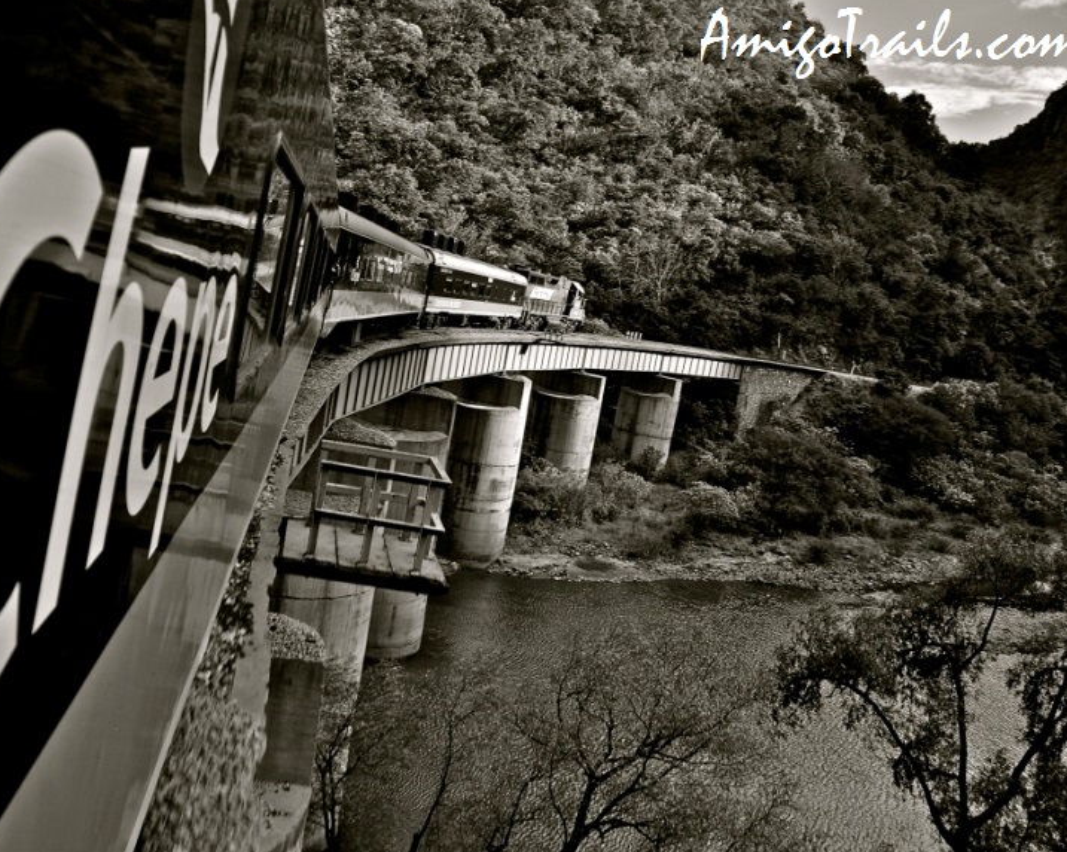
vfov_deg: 47.1
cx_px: 463
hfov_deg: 57.0
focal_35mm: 31
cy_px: 418
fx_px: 979
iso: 100
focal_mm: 18
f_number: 3.5
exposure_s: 1/160
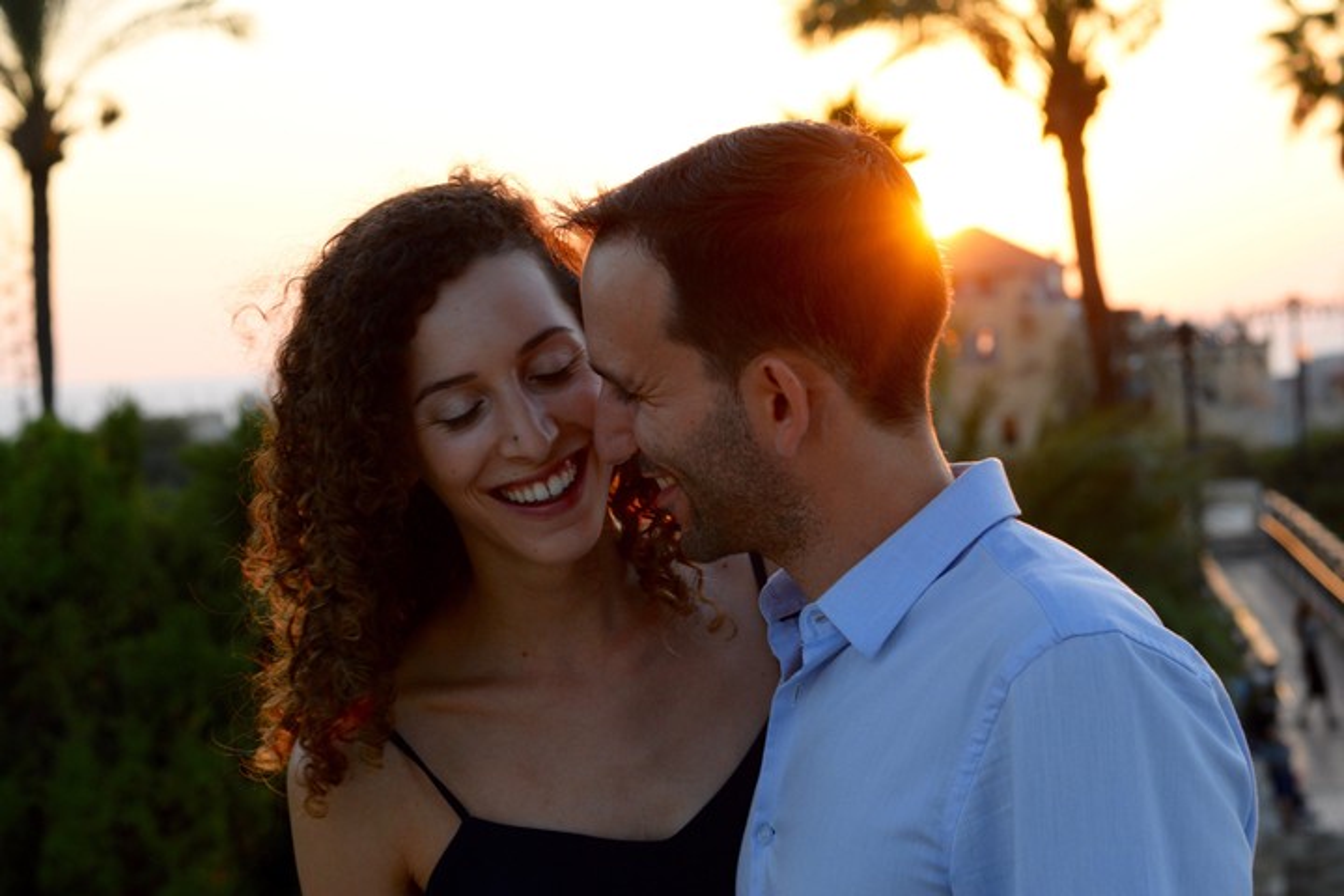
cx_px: 672
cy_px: 448
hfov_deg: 27.0
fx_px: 2800
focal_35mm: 75
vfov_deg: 18.2
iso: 400
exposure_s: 1/250
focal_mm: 50
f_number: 5.6
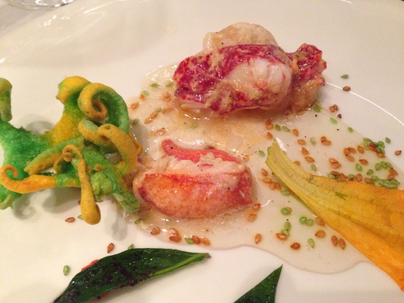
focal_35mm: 33
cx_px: 202
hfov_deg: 55.4
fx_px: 385
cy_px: 152
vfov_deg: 42.9
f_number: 2.4
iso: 400
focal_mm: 4.12
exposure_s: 1/15
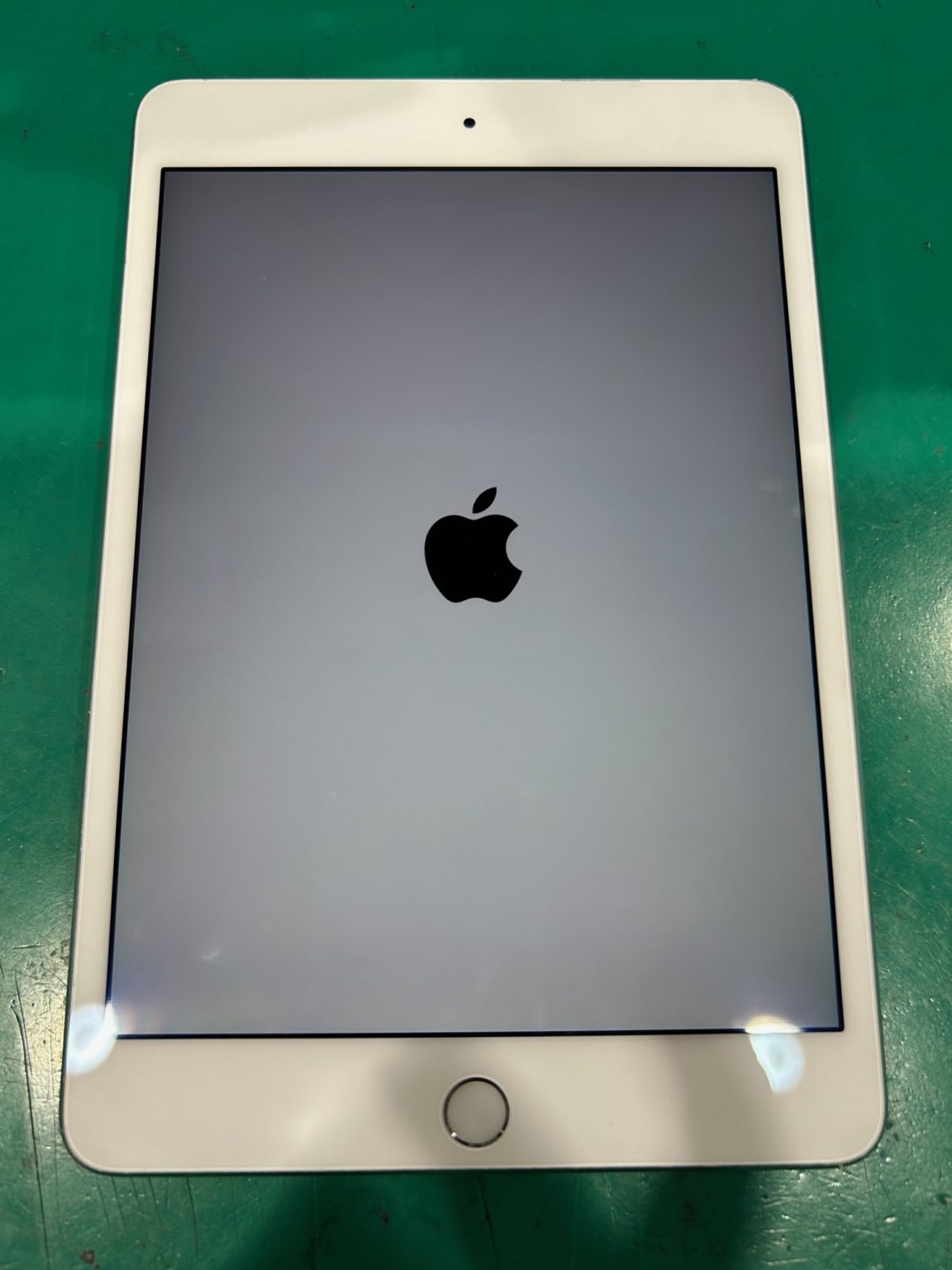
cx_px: 476
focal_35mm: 26
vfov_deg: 67.3
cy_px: 635
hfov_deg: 53.1
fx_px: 953
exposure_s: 1/133
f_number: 1.5
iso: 40
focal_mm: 5.7
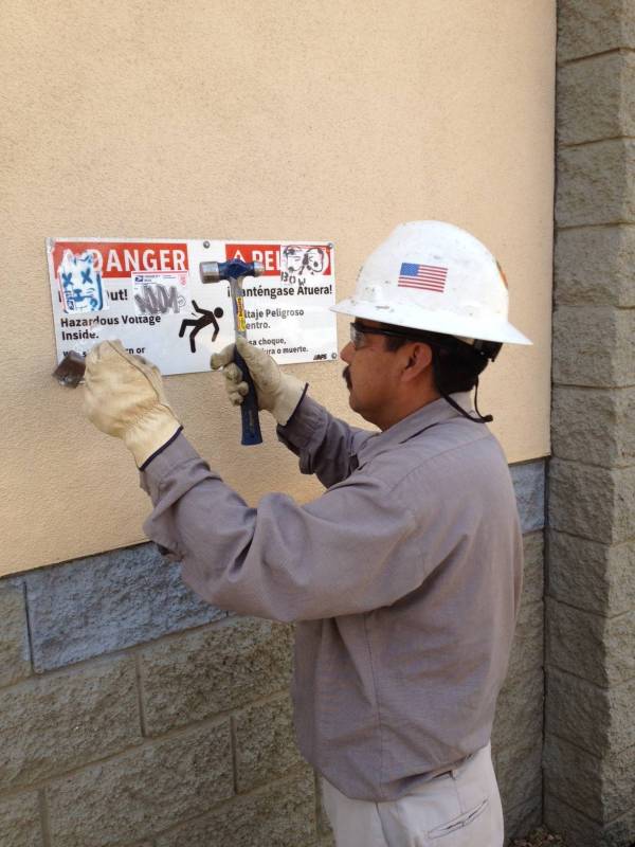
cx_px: 318
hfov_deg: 40.7
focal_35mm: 35
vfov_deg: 52.6
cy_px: 424
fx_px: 856
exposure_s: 1/354
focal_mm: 4.28
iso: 64
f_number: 2.4
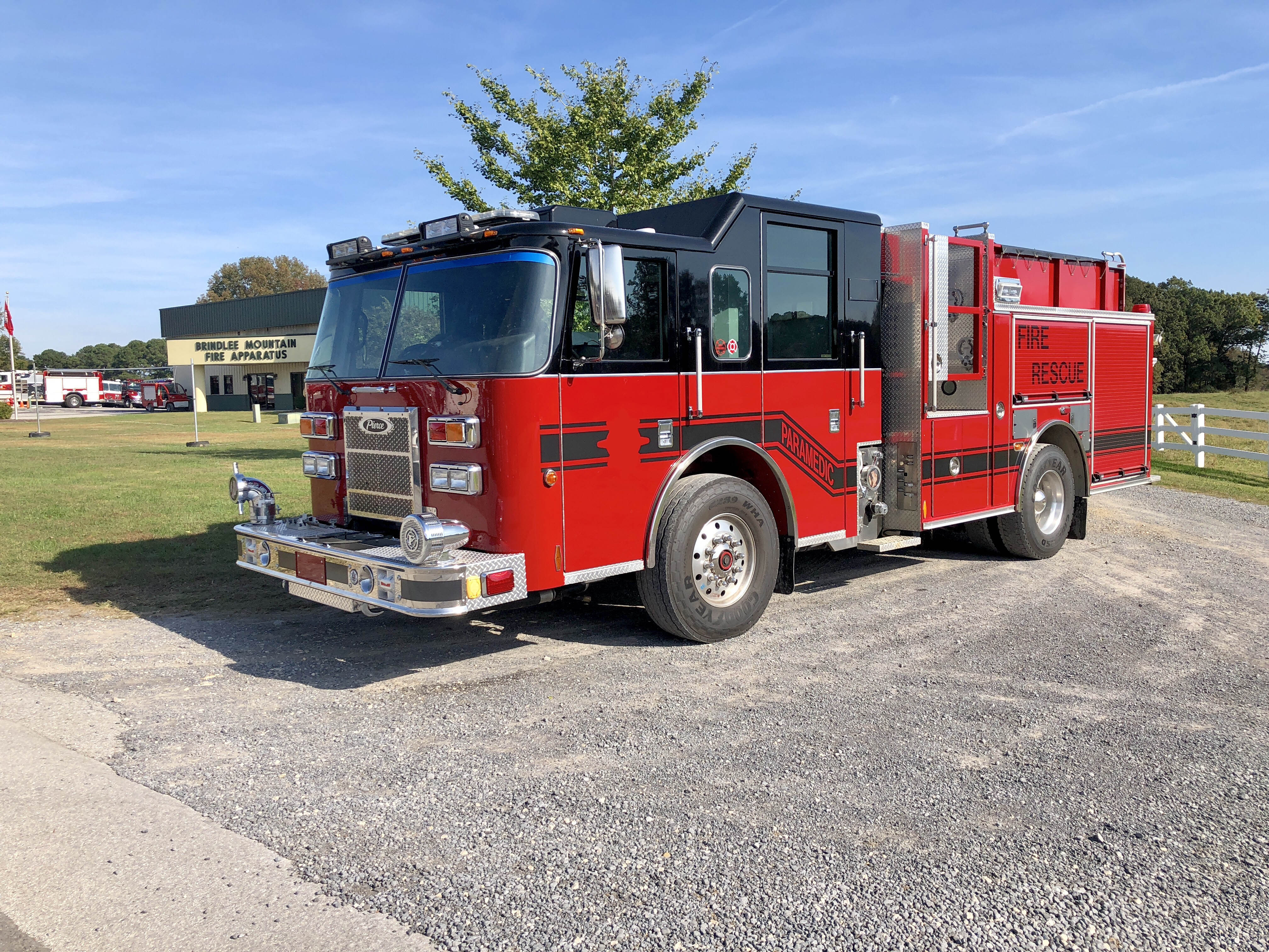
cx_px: 634
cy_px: 476
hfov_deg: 63.4
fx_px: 1026
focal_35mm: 28
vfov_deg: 49.7
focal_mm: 4
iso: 20
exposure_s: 1/1548
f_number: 1.8
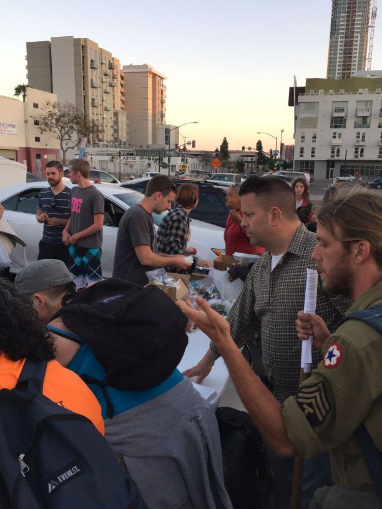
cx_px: 191
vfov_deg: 61.7
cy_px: 254
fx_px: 427
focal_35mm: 29
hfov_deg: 48.2
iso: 40
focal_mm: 4.15
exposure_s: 1/120
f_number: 2.2
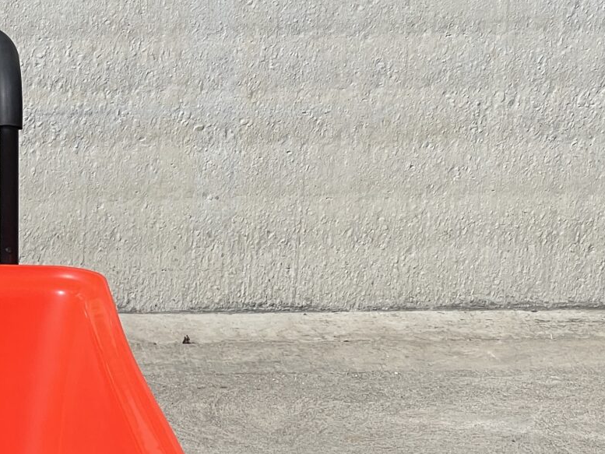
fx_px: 3548
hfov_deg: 9.6
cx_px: -189
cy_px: 359
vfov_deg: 7.3
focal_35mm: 203
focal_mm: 9
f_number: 2.8
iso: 32
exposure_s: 1/1054
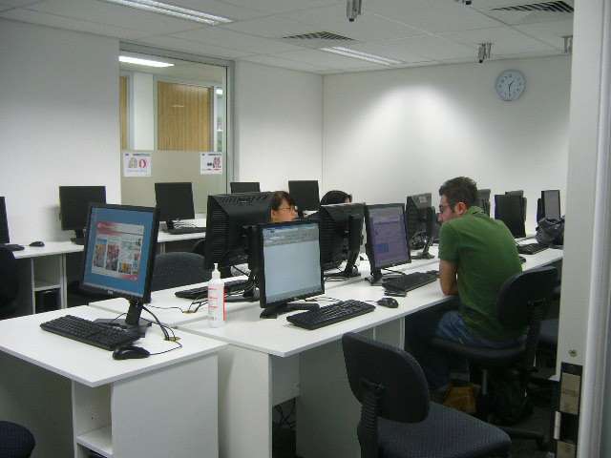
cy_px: 229
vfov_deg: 40.7
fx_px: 618
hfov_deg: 52.6
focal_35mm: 35
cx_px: 306
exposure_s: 1/25
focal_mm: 5.8
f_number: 2.8
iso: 100
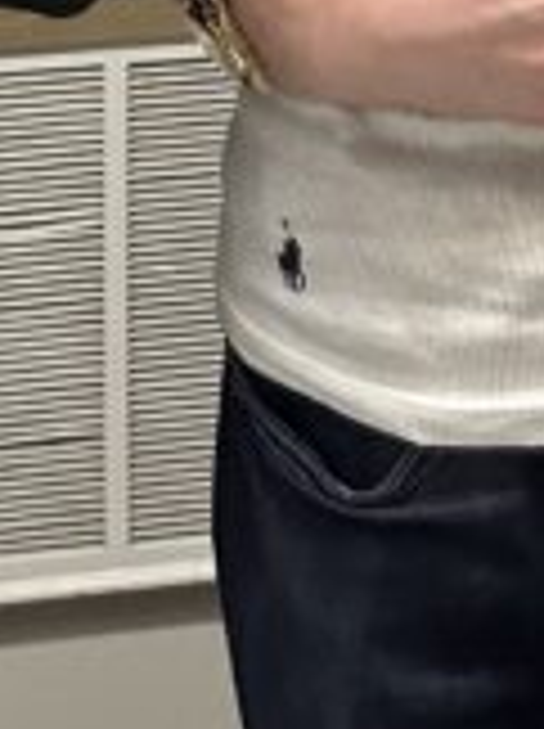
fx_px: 3193
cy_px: -1130
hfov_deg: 9.7
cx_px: 427
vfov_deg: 10.7
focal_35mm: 152
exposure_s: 1/60
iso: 250
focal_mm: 6.86
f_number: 1.78
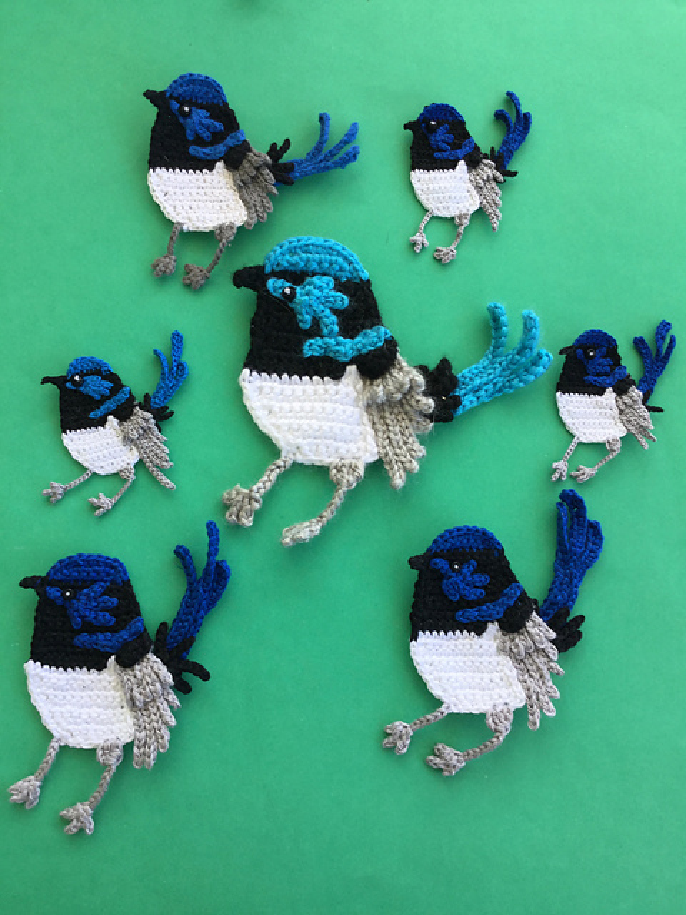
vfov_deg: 58.4
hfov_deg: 45.4
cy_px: 458
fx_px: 819
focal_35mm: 31
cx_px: 343
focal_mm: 3.3
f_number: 2.4
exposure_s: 1/50
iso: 25
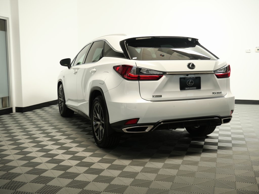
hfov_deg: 46.8
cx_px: 130
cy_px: 97
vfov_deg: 36.0
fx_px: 299
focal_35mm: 40
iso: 250
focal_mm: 20
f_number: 5
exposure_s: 1/200
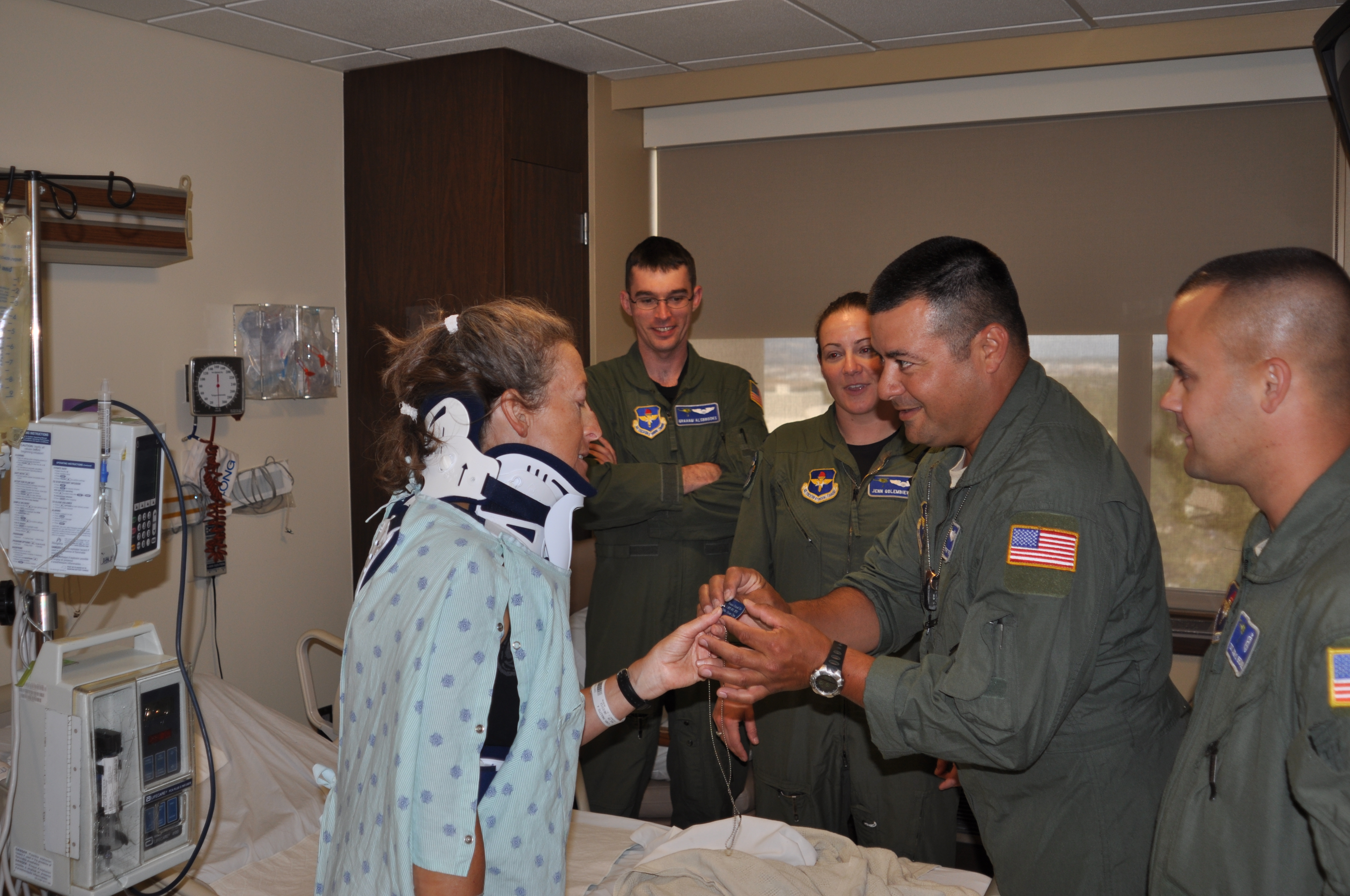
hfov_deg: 53.2
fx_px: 1348
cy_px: 448
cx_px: 675
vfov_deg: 36.8
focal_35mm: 36
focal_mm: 24
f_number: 3.5
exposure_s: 1/60
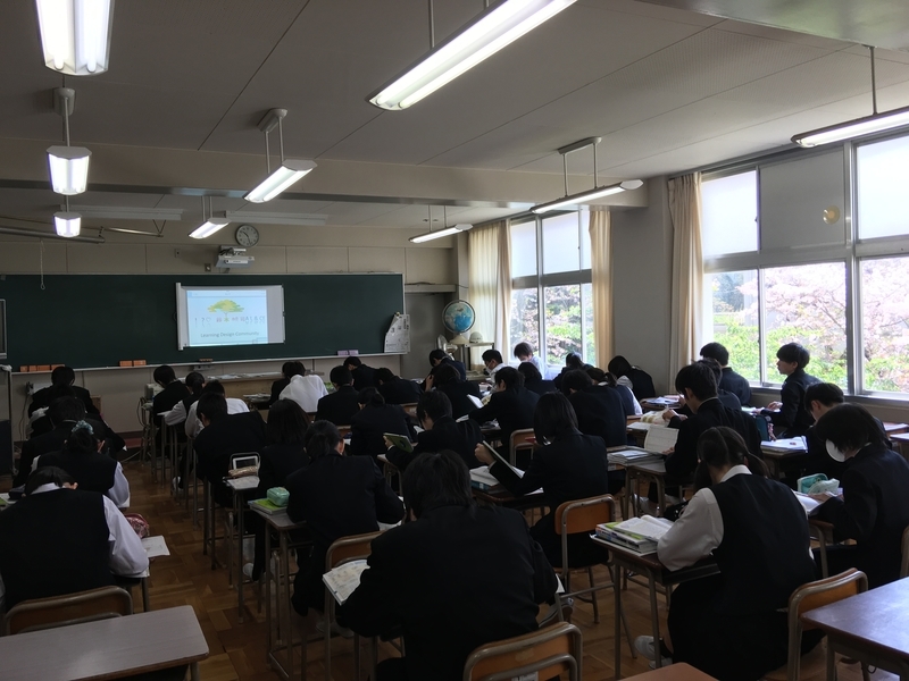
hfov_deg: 61.7
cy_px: 340
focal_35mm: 29
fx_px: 762
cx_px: 454
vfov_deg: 48.2
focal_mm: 4.15
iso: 32
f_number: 2.2
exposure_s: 1/120
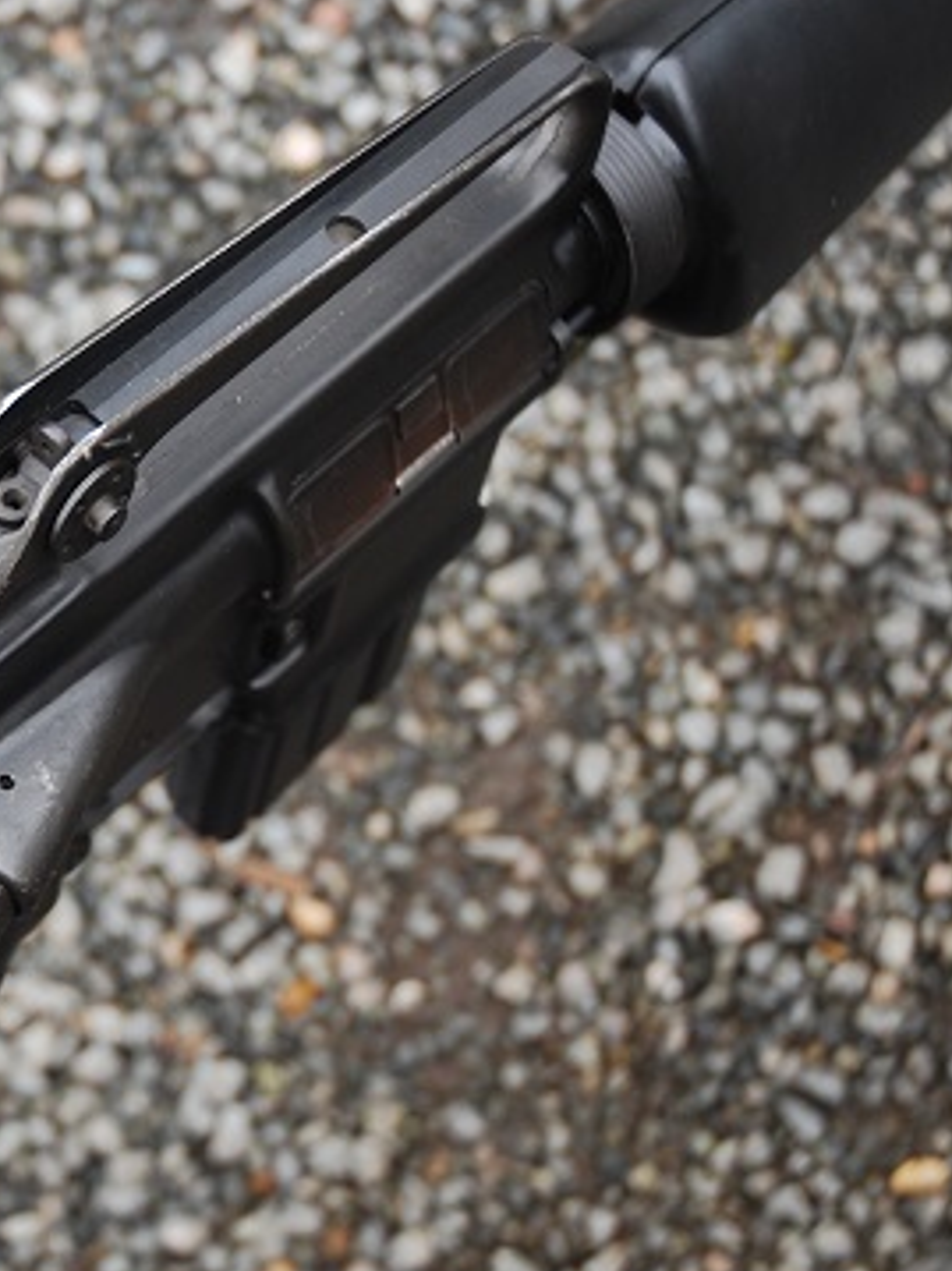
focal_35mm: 75
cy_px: 667
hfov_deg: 19.0
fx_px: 2745
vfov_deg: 26.1
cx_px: -64
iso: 200
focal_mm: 31
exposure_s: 1/60
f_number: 4
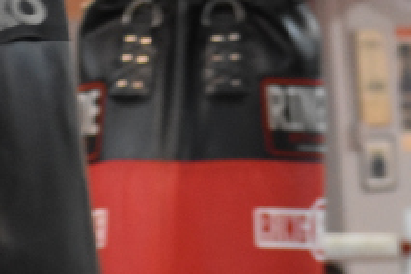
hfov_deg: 4.9
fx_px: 4795
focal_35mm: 420
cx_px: 457
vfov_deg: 3.3
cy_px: 481
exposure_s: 1/60
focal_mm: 70
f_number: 4.5
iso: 3200
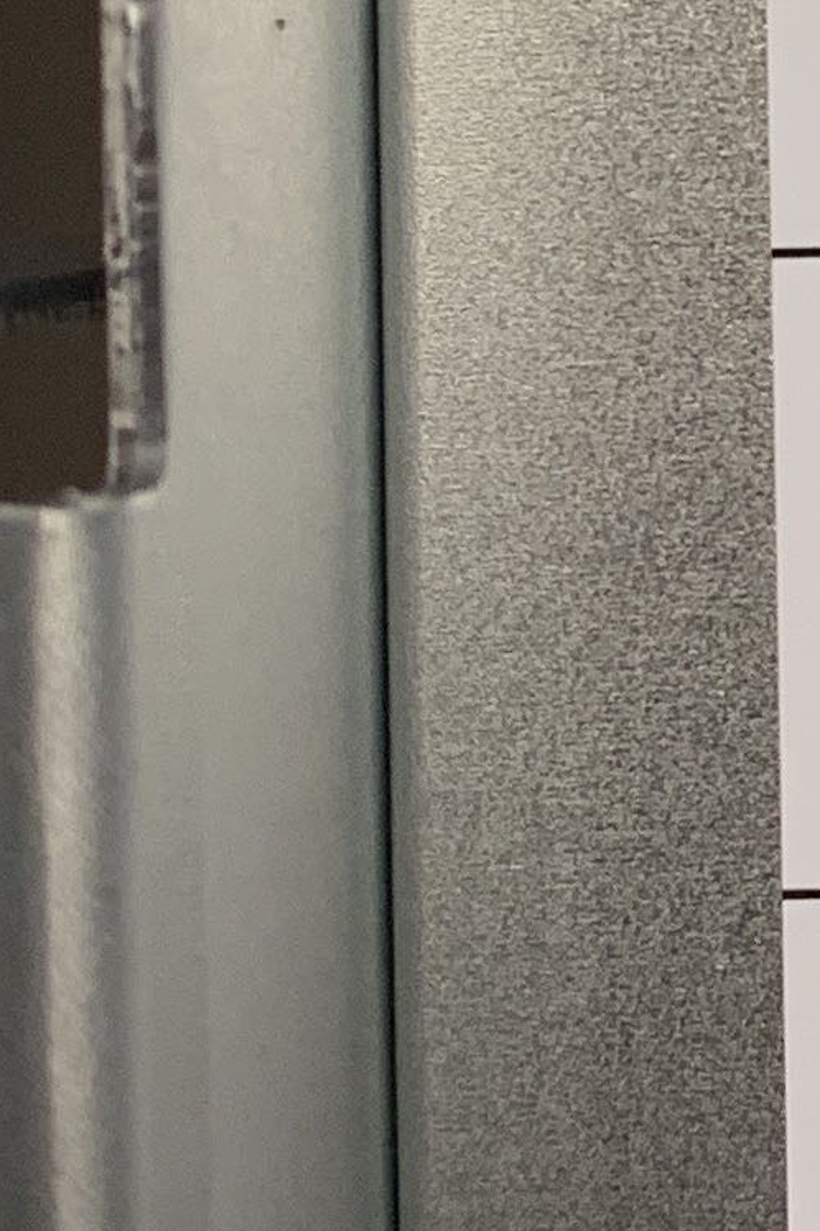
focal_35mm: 146
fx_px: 4988
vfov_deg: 13.8
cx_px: 1671
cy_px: -66
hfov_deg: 8.8
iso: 64
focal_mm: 4.25
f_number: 1.8
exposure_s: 1/50
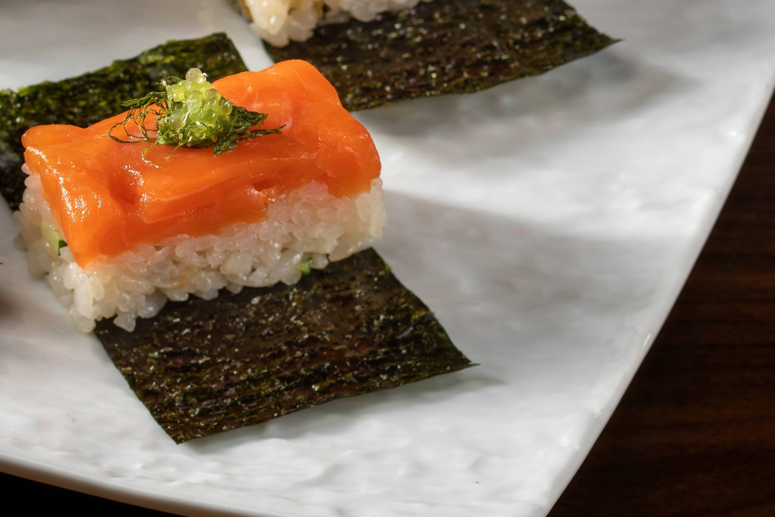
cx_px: -196
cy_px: 68
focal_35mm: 248
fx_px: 5338
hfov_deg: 8.2
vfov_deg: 5.5
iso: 50
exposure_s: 1/50
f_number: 5.6
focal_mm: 90
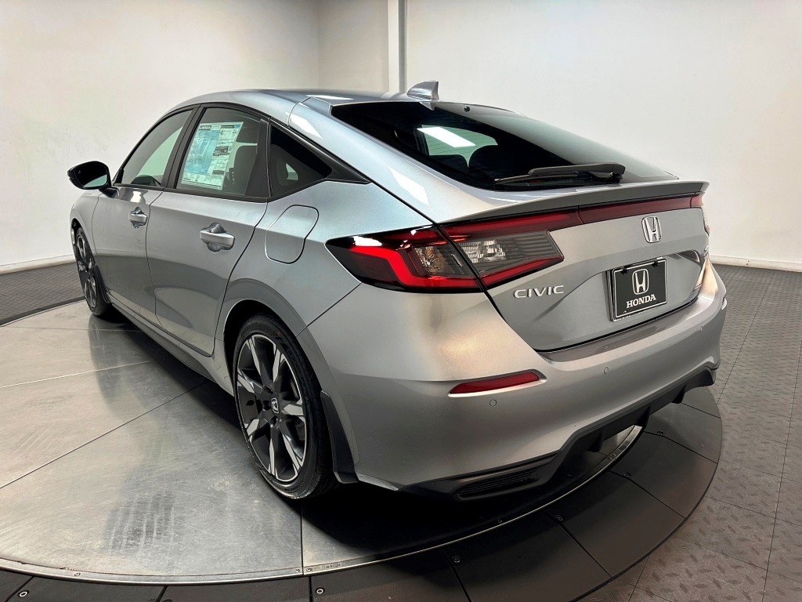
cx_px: 401
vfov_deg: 56.8
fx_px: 556
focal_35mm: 24
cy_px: 301
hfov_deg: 71.6
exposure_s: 1/60
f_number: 1.78
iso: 250
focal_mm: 6.86
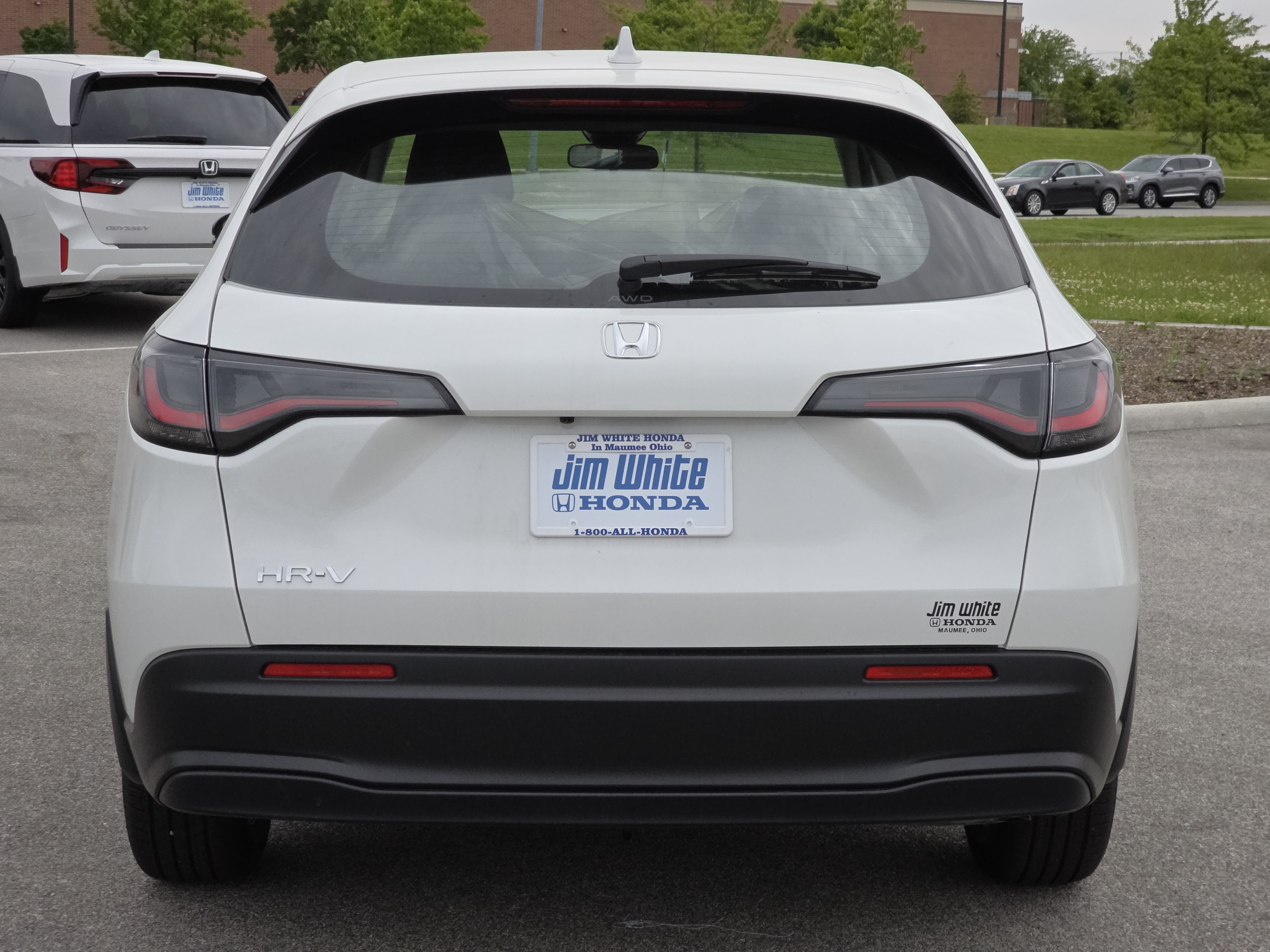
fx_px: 2531
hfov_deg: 28.2
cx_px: 635
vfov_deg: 21.3
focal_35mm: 69
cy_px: 476
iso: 50
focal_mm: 7.9
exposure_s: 1/2000
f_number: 2.4
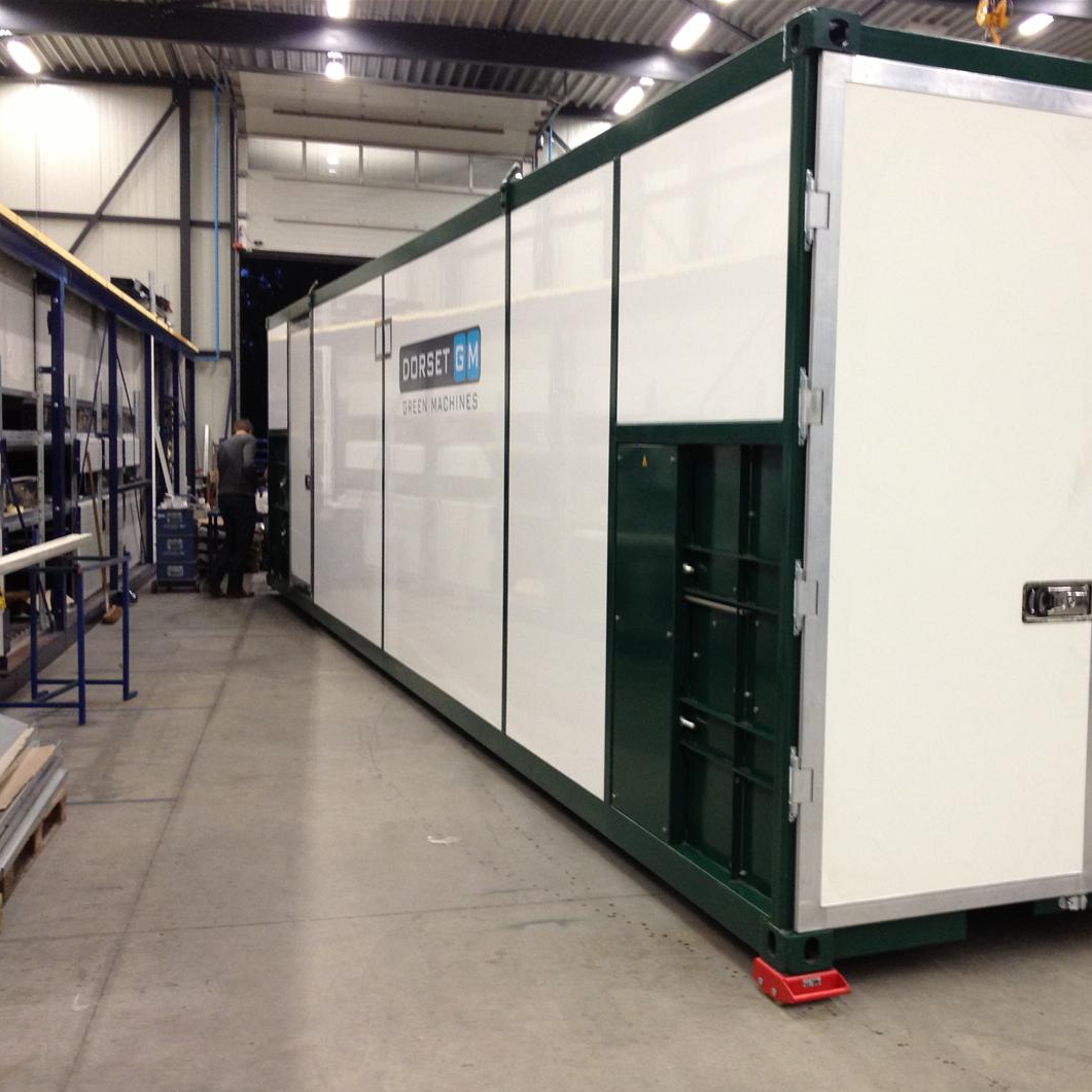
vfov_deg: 40.0
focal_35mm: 42
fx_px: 1499
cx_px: 715
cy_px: 555
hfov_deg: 39.6
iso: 125
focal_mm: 4.28
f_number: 2.4
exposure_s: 1/20
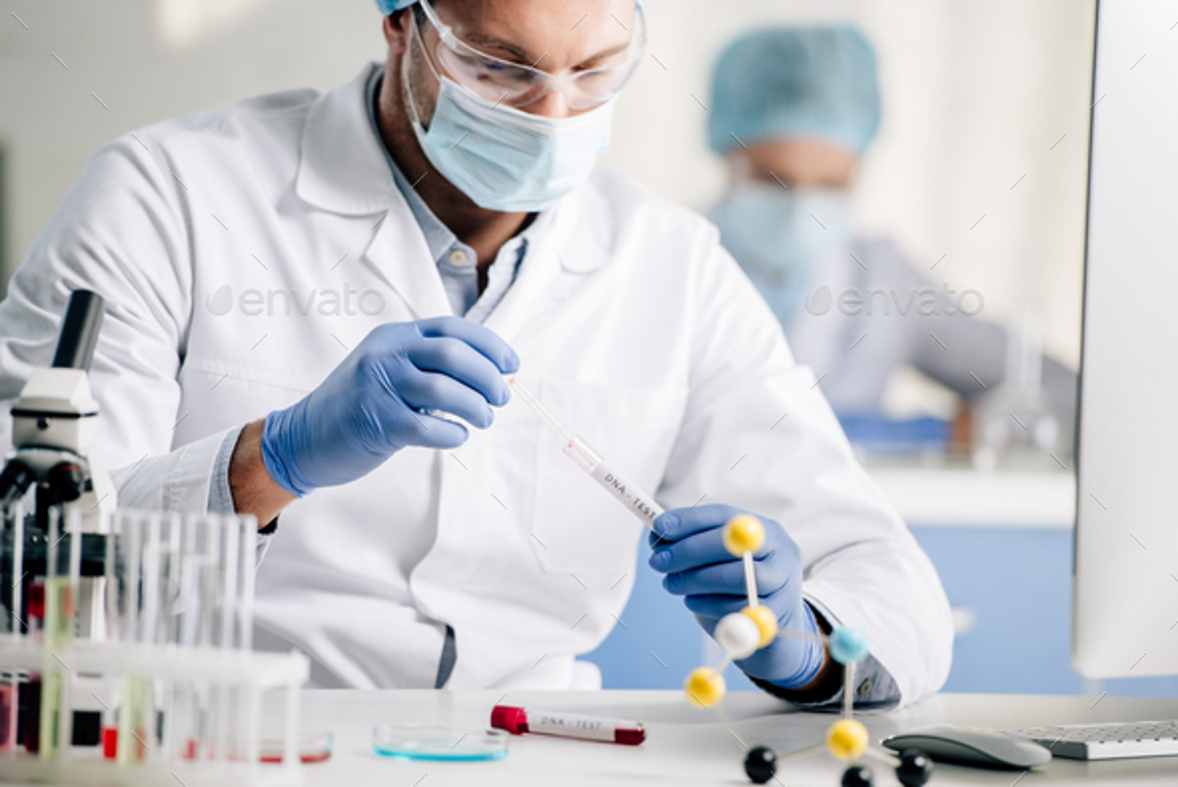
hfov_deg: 10.3
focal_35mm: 200
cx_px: 589
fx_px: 6547
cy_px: 394
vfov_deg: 6.9
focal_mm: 200
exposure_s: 1/200
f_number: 3.5
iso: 100
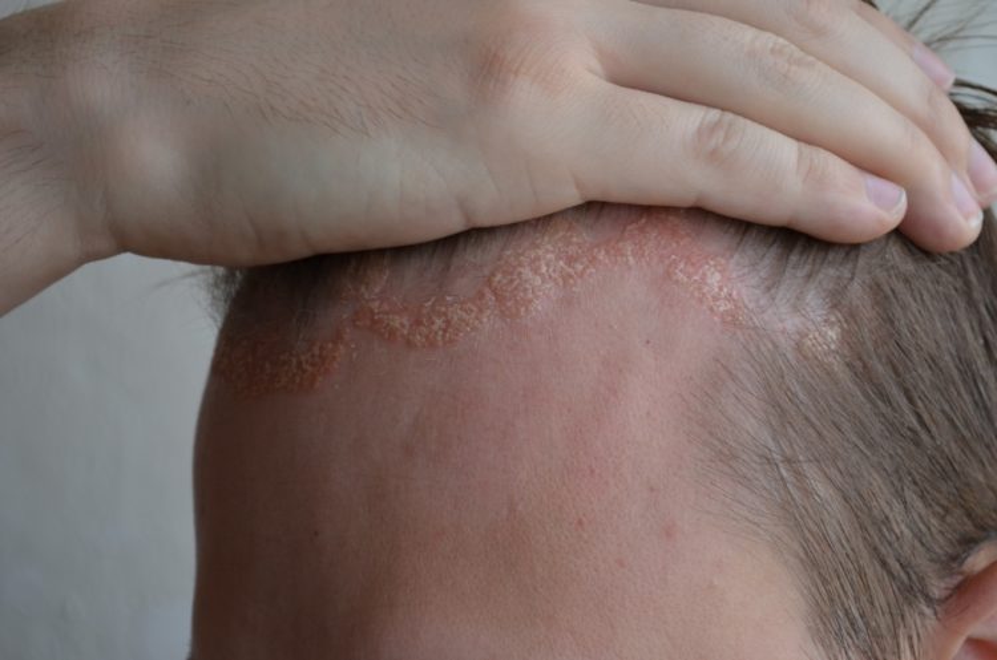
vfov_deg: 16.5
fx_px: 2280
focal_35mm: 82
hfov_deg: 24.7
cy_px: 330
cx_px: 498
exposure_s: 1/160
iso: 200
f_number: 6.3
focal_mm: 55
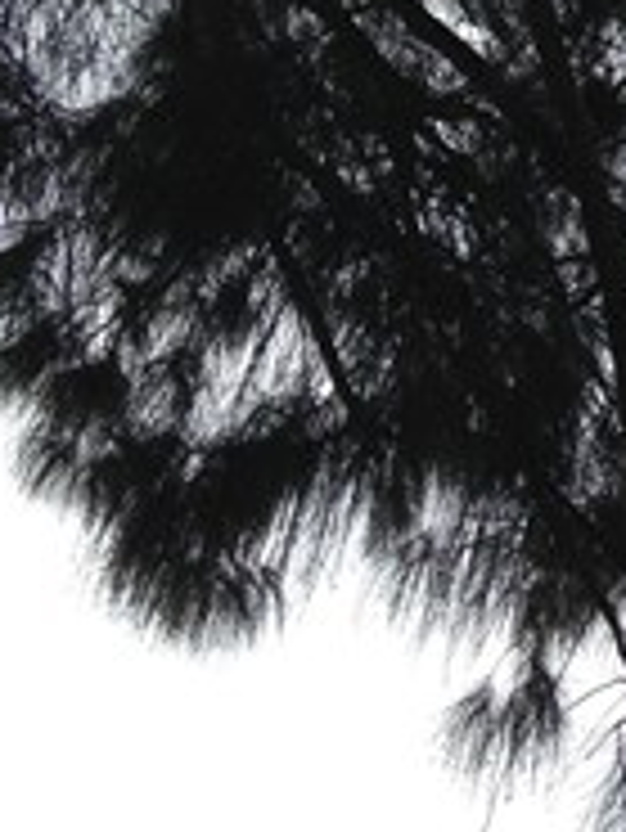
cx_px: 977
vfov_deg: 16.2
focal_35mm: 114
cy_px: -310
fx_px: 2746
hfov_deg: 12.3
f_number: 2.4
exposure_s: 1/1130
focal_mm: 4.12
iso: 50
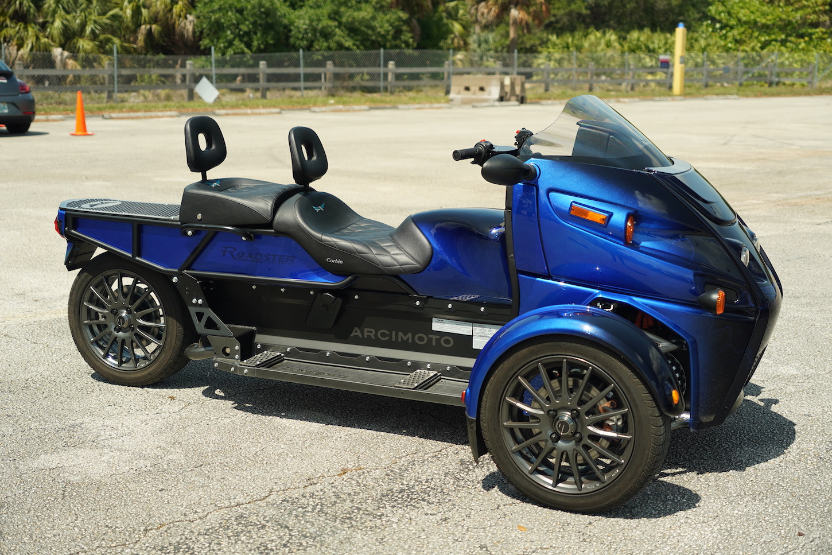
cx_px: 416
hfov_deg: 36.9
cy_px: 278
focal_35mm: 54
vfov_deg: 25.1
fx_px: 1248
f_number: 2.8
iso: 100
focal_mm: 36
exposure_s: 1/500
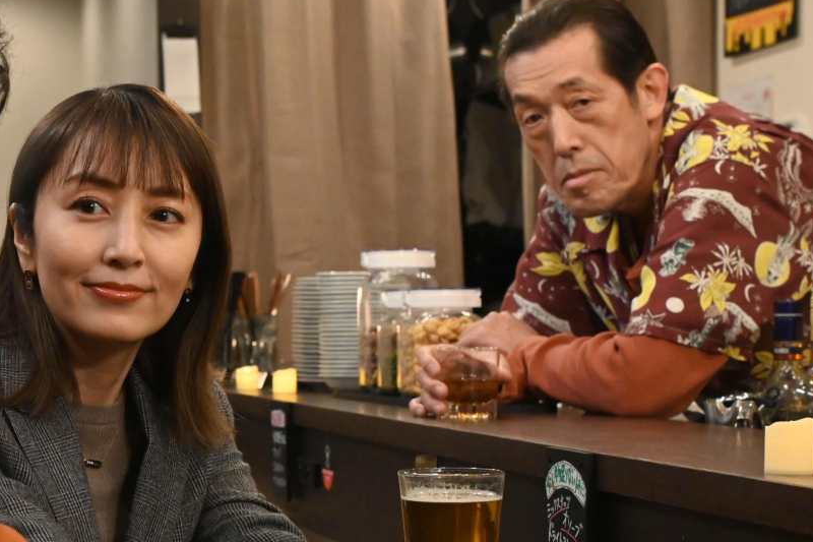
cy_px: 351
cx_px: 96
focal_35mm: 76
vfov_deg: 17.9
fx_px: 1716
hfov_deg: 25.9
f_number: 5.6
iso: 5000
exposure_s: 1/50
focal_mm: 38
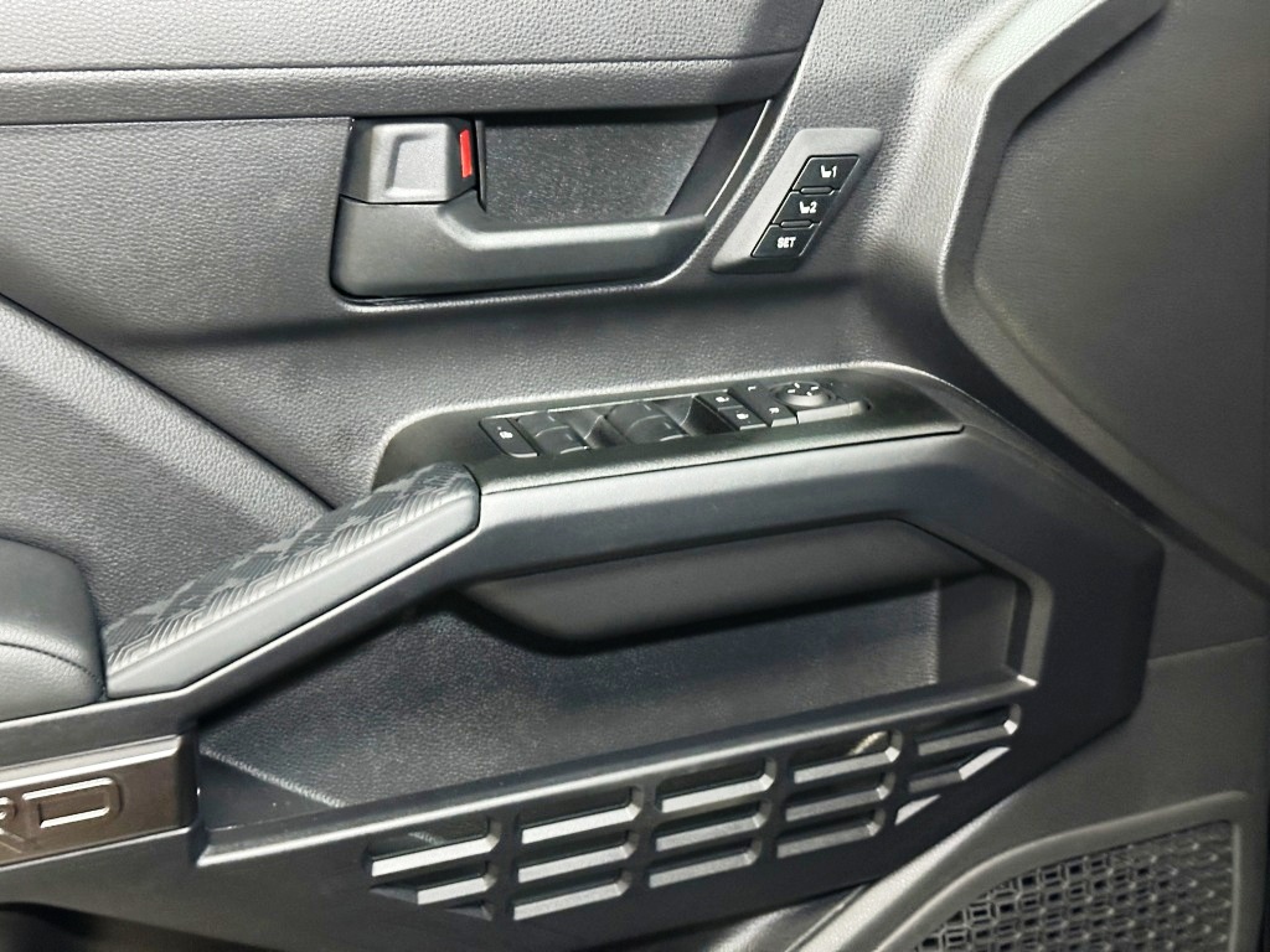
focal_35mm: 48
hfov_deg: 39.7
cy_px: 476
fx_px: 1761
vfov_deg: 30.3
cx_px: 635
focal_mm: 6.86
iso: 640
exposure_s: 1/24
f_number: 1.78
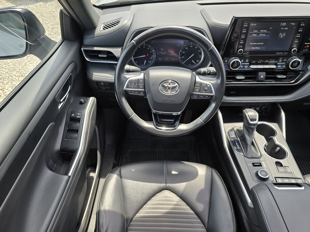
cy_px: 116
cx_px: 155
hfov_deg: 73.9
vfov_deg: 58.9
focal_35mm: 23
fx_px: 206
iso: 25
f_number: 1.7
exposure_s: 1/180
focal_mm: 6.3
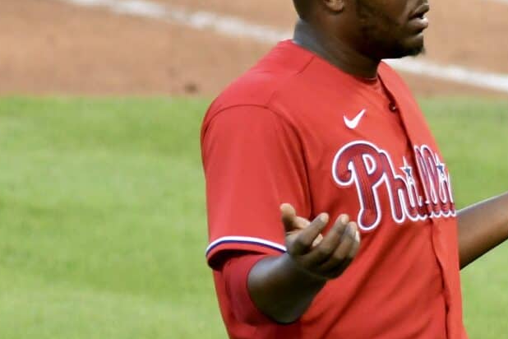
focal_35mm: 2608
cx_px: 422
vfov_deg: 0.5
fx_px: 36799
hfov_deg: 0.8
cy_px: 424
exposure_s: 1/800
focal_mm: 420
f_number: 4
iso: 1250
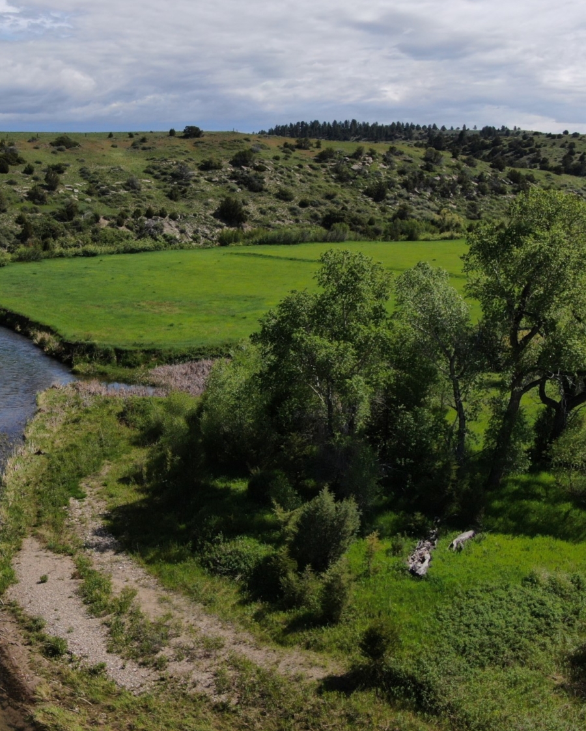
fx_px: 953
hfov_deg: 33.4
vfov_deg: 42.0
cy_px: 361
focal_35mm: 44
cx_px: 138
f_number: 3.2
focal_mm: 5.69
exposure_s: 1/1600
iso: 100
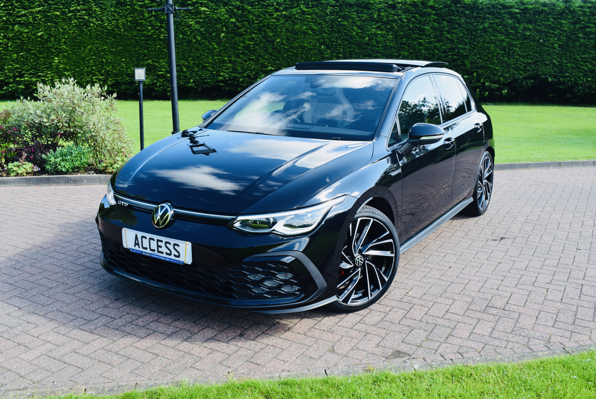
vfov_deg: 38.4
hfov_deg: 55.1
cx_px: 298
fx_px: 572
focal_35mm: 34
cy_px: 200
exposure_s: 1/160
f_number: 9
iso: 400
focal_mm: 23
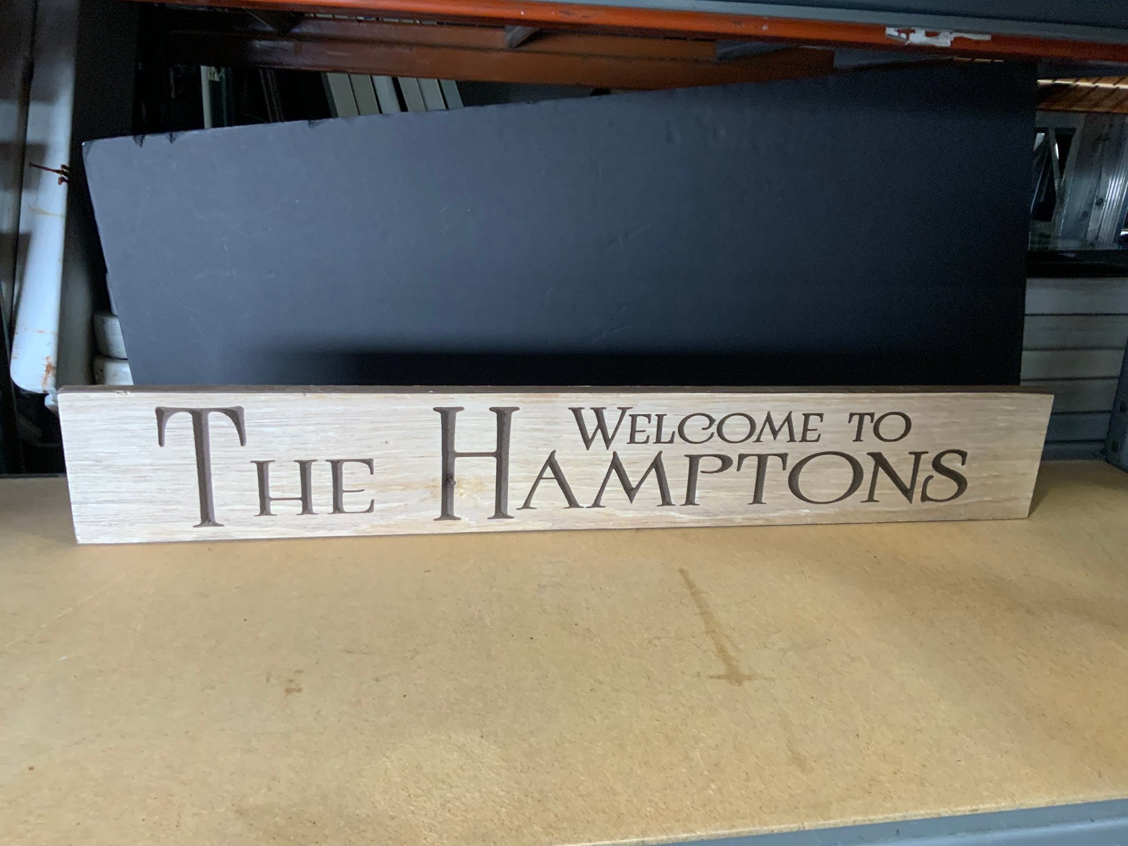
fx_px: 945
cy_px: 423
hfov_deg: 61.7
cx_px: 564
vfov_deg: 48.2
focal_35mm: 29
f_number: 1.8
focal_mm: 3
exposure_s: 1/60
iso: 200
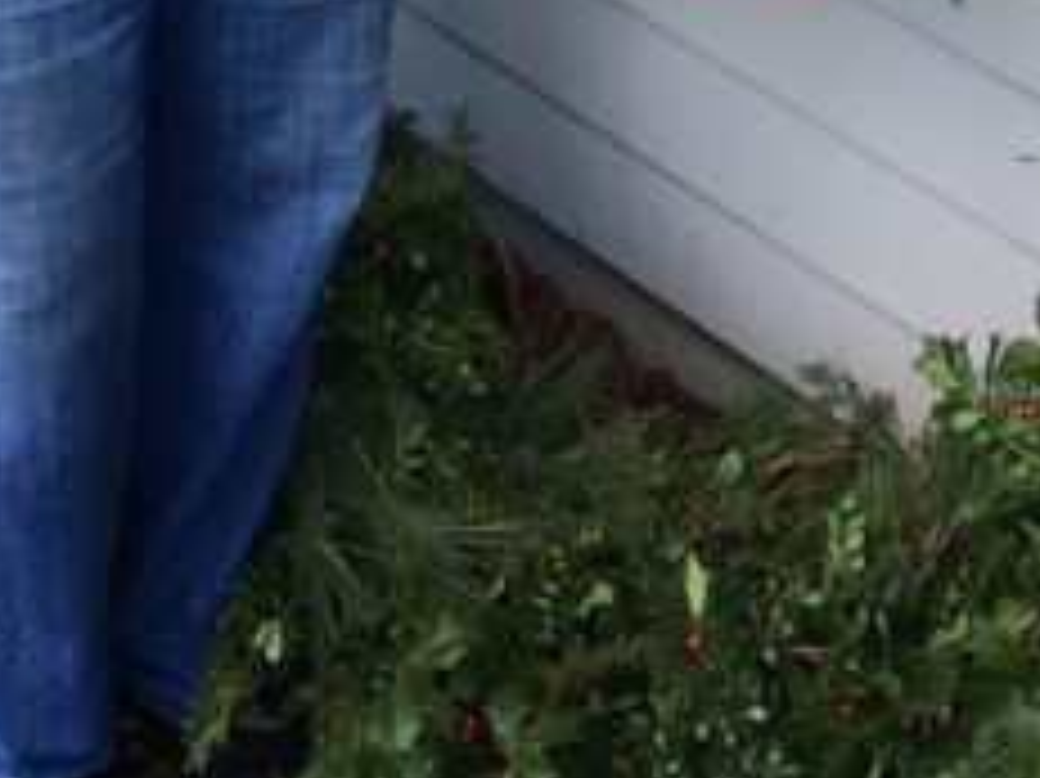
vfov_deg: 9.1
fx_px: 4414
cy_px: -1097
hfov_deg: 13.4
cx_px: 725
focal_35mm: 147
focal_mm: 4.15
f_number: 2.2
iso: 25
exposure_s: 1/120
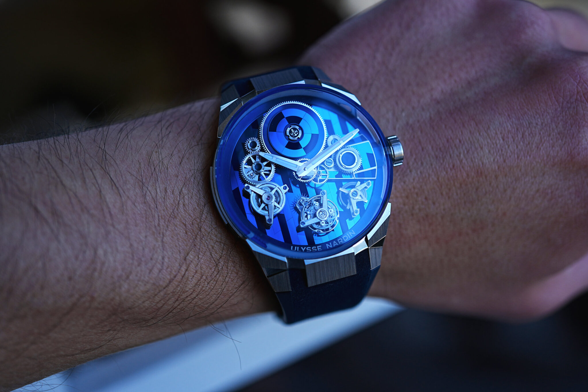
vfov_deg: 27.0
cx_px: 294
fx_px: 817
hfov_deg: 39.6
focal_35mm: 50
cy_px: 196
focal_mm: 50
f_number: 2.8
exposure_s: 1/500
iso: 100
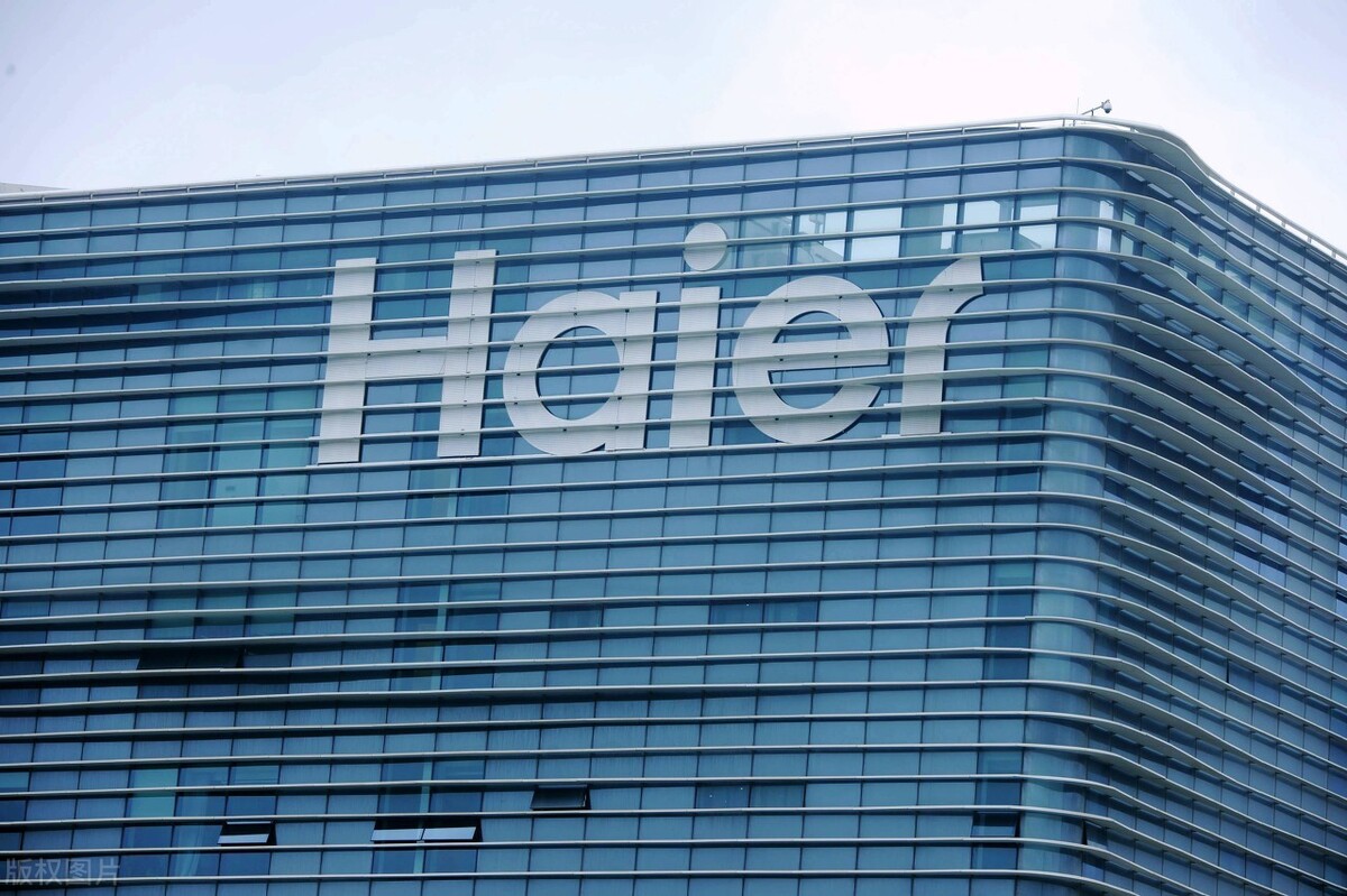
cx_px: 674
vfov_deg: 8.8
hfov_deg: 13.3
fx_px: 5797
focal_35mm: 155
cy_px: 448
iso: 100
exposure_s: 1/200
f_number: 7.1
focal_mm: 155
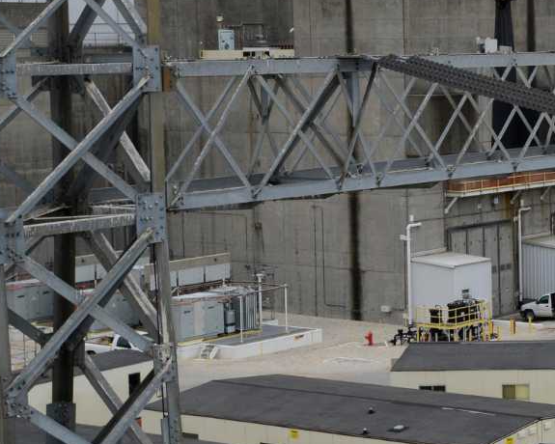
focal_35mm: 107
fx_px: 1758
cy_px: 120
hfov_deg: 16.2
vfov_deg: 14.4
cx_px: 865
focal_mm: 32
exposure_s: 1/200
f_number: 11
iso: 200
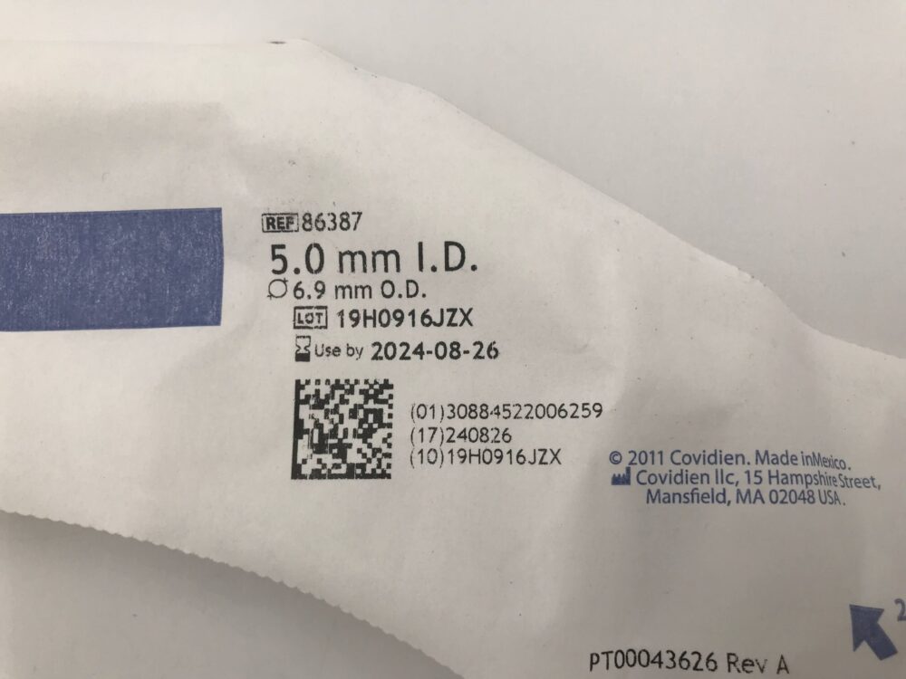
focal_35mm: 28
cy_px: 340
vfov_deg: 49.7
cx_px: 453
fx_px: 733
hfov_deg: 63.4
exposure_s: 1/201
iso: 20
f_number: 1.8
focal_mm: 3.99
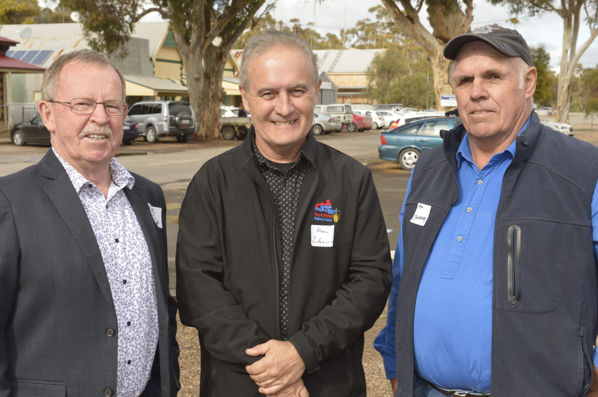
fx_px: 962
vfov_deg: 23.3
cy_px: 198
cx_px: 299
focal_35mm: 58
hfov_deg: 34.5
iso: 800
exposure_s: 1/250
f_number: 14
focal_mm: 58
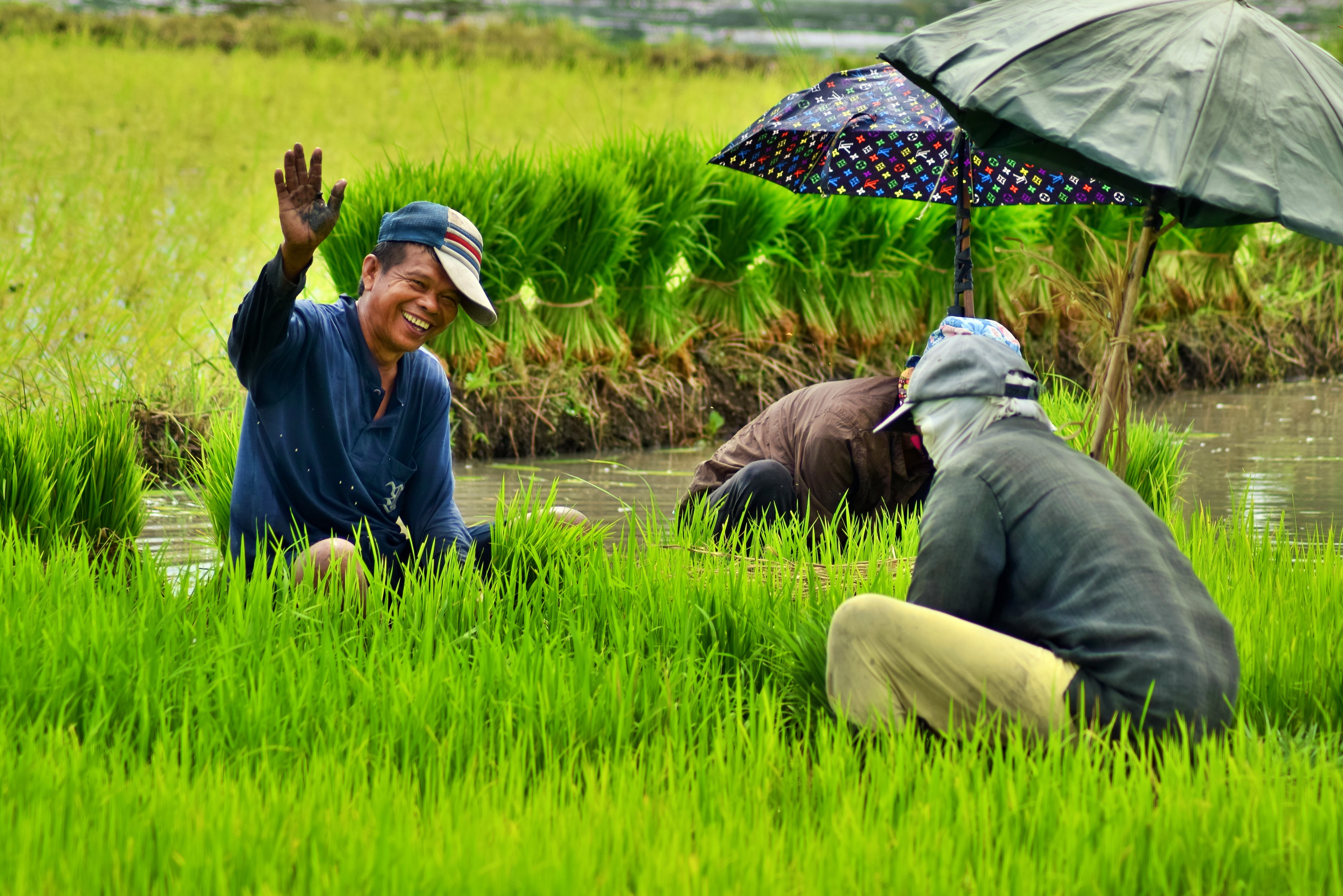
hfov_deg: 11.2
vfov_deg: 7.5
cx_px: 672
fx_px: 6828
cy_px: 448
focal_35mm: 183
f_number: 4.2
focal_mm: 122
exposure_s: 1/500
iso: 100
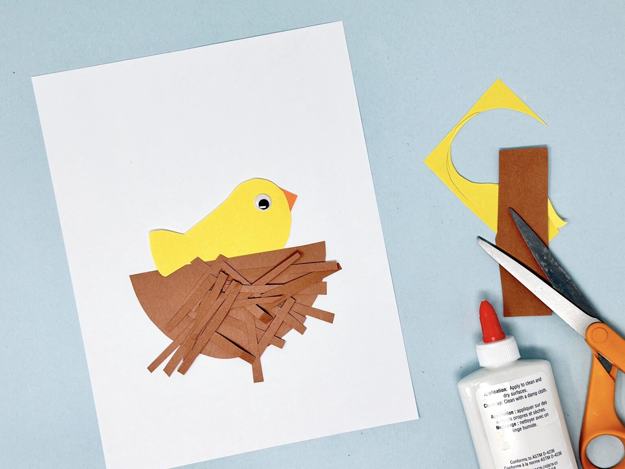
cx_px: 312
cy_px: 234
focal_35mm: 48
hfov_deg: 39.7
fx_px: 867
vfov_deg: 30.3
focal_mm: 6.86
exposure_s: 1/373
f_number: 1.78
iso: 80
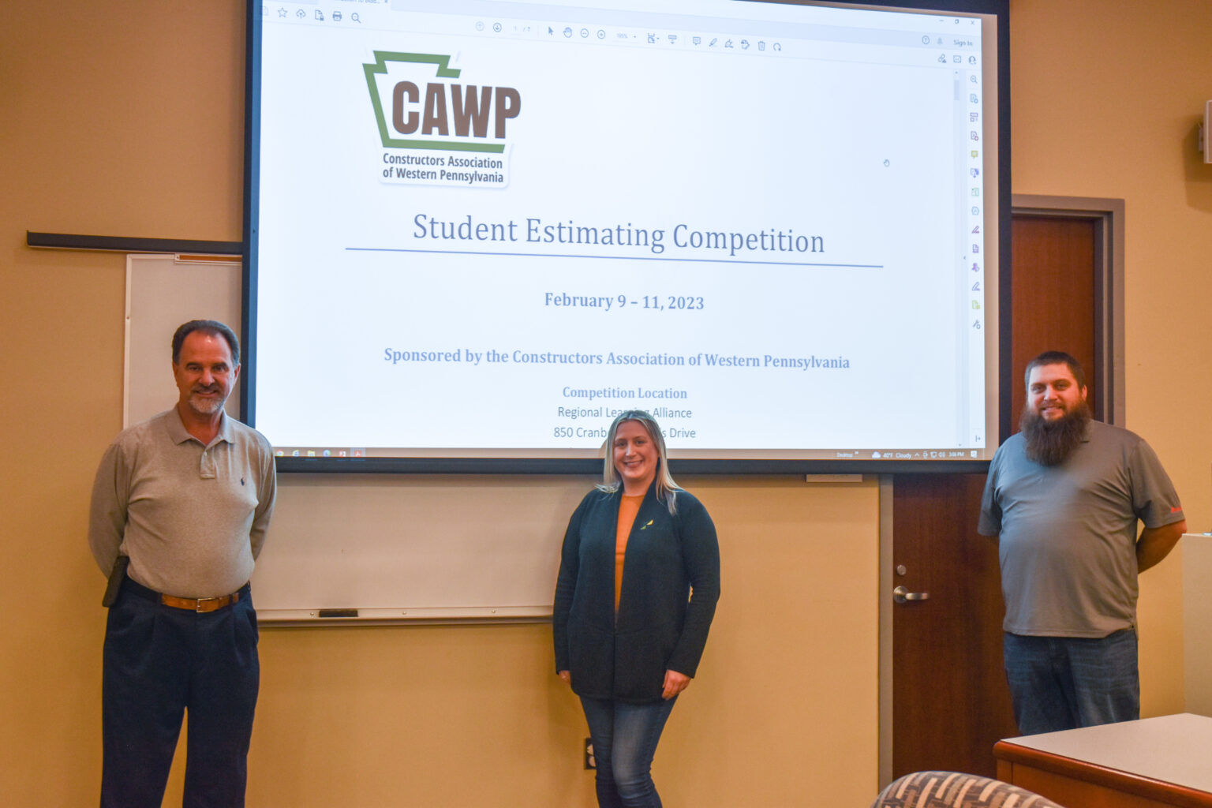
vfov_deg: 33.0
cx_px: 606
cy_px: 404
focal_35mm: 40
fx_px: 1363
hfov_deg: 47.9
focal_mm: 27
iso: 400
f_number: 4
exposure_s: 1/60
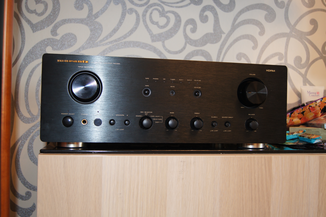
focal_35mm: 36
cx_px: 163
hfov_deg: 53.2
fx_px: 326
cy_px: 108
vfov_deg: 36.8
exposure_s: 1/60
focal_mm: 24
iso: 400
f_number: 4
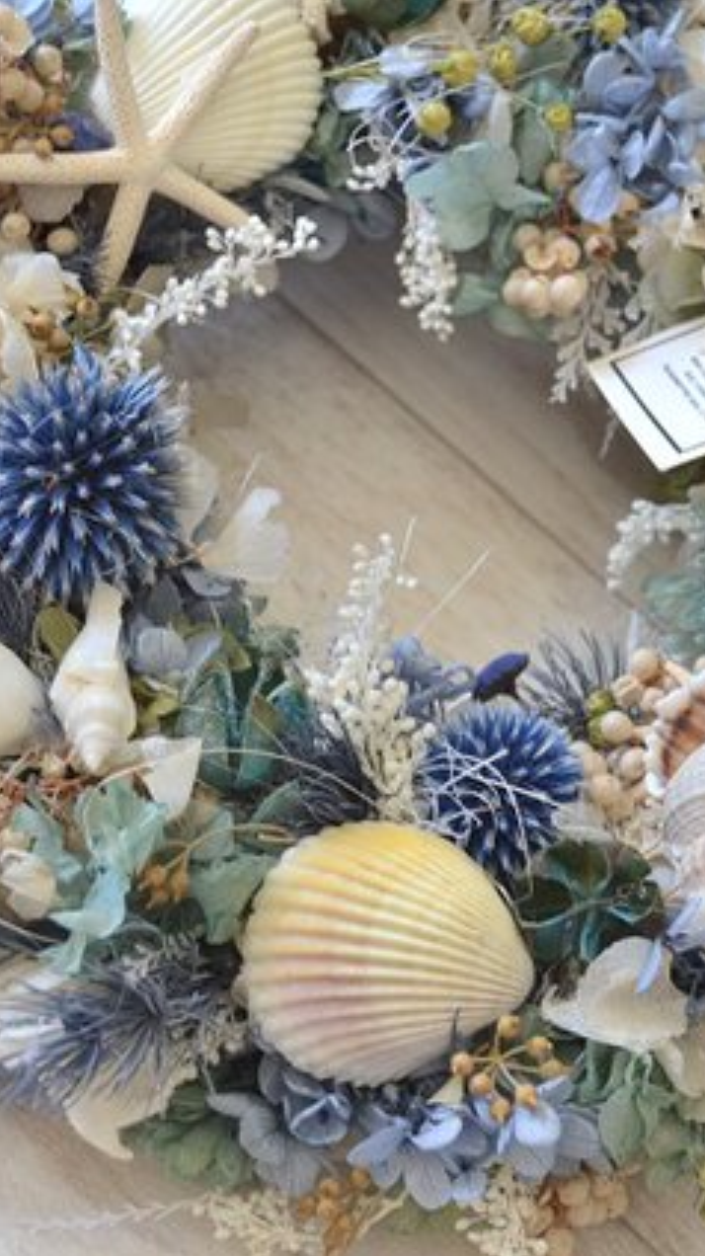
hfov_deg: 17.4
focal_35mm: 69
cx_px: 489
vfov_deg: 30.7
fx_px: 2290
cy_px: 628
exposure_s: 1/80
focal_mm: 29
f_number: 4.5
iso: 400
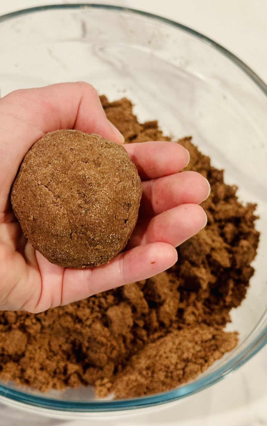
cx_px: 78
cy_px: 213
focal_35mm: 68
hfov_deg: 19.1
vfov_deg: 30.2
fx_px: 791
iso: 200
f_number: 1.78
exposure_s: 1/60
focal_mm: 6.86
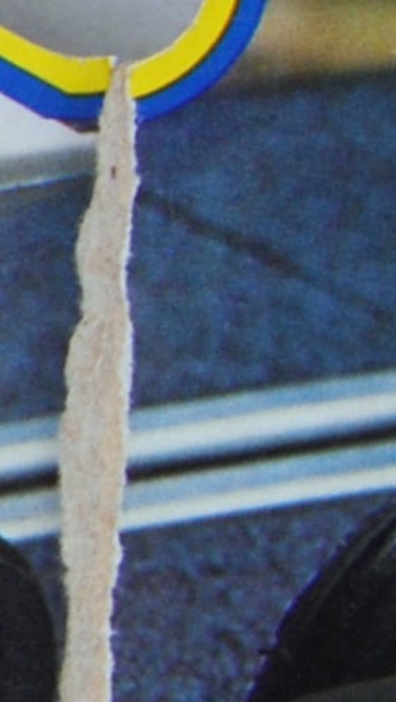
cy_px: -146
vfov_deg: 6.0
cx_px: -1718
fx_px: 6712
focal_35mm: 360
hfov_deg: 3.1
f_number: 9
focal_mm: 38
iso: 400
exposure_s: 1/40
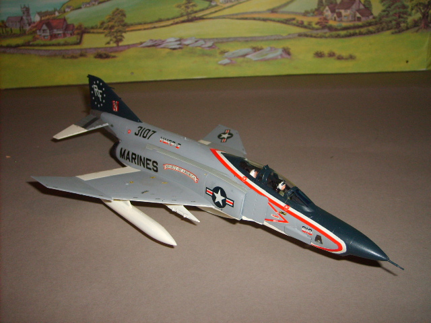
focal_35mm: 35
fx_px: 436
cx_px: 216
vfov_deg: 40.7
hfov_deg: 52.6
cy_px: 162
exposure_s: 1/45
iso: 100
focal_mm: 5.8
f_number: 2.8
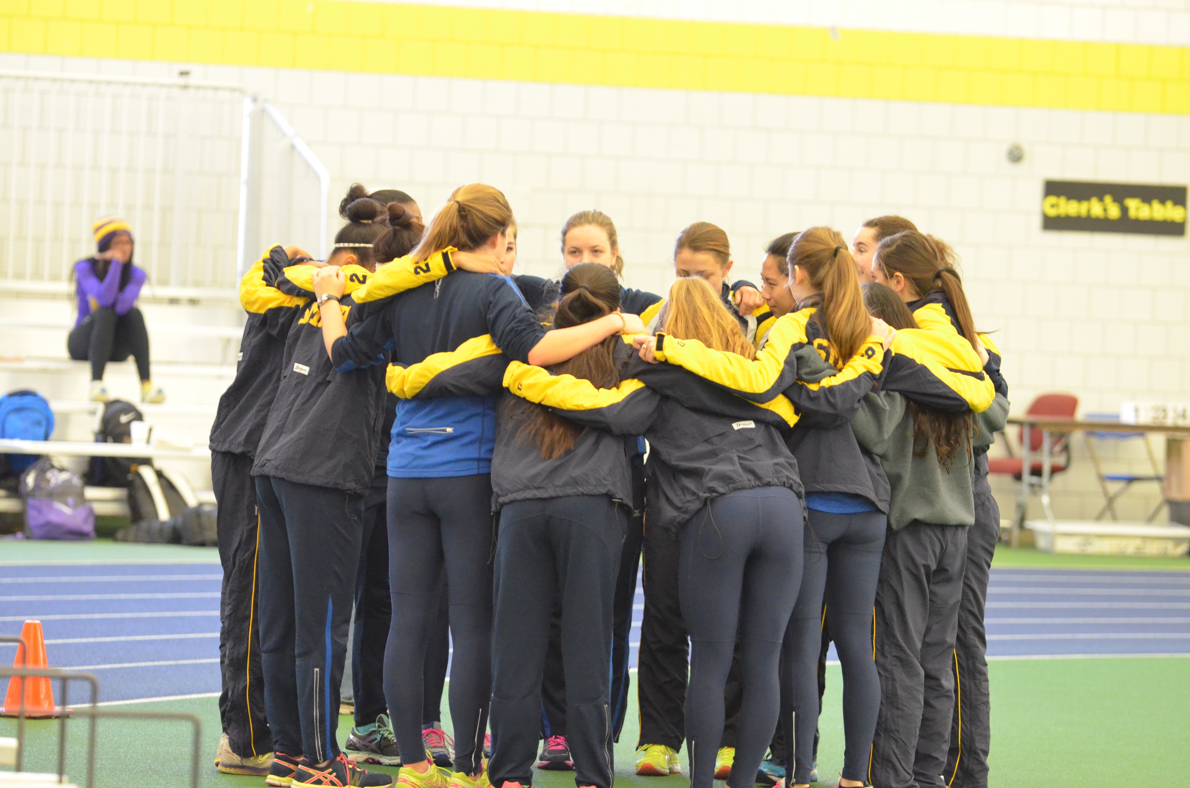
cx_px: 595
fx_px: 6185
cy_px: 394
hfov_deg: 11.0
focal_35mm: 188
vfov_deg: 7.3
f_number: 2.8
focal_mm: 125
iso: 4000
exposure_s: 1/125
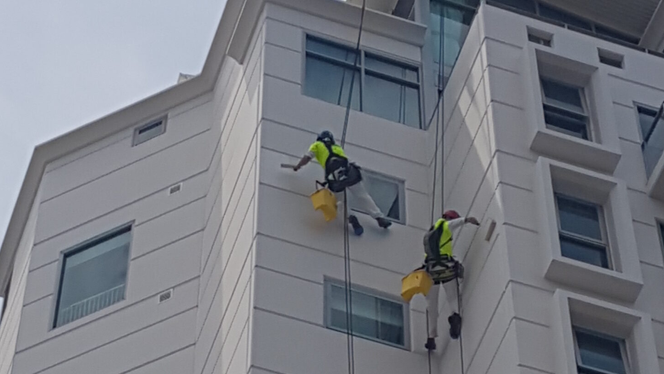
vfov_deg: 28.9
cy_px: 315
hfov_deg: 50.5
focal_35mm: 40
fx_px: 704
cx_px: 321
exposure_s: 1/5824
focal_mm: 4.2
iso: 40
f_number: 1.7
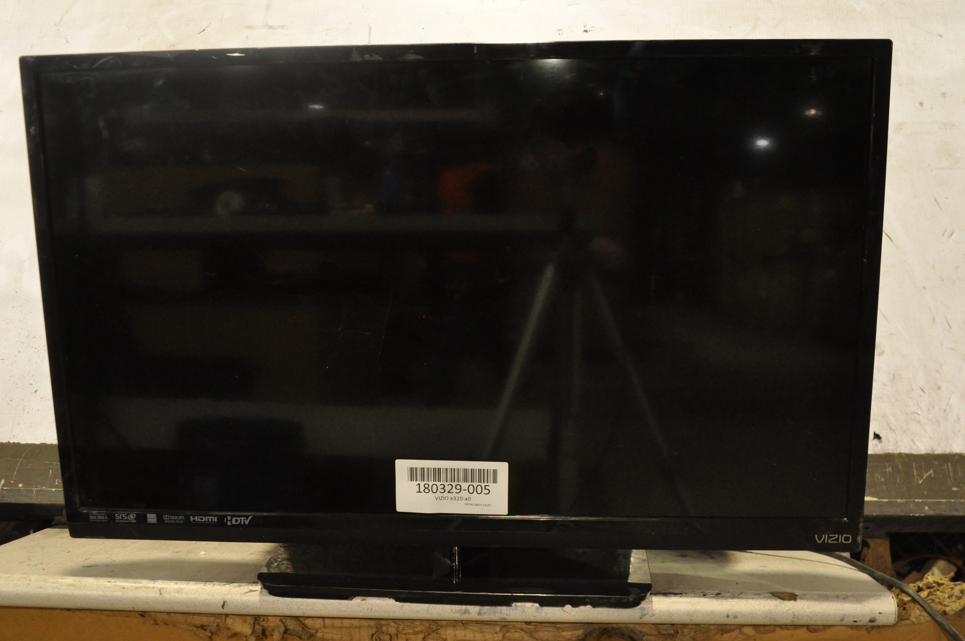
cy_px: 320
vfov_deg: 35.4
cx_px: 482
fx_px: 1004
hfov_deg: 51.3
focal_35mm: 38
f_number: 7.1
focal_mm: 25
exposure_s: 1/30
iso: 2000
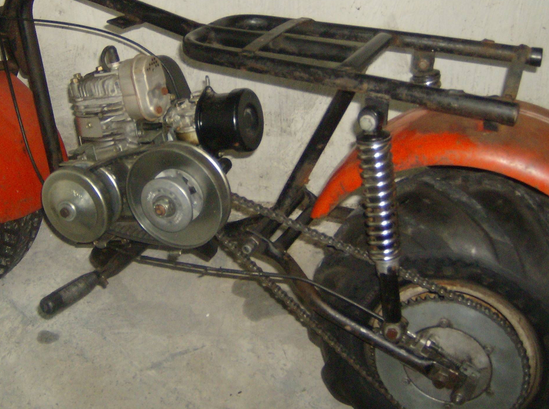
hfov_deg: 39.5
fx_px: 759
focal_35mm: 48
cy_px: 152
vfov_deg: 30.0
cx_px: 209
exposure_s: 1/60
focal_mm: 6
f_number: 2.8
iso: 200
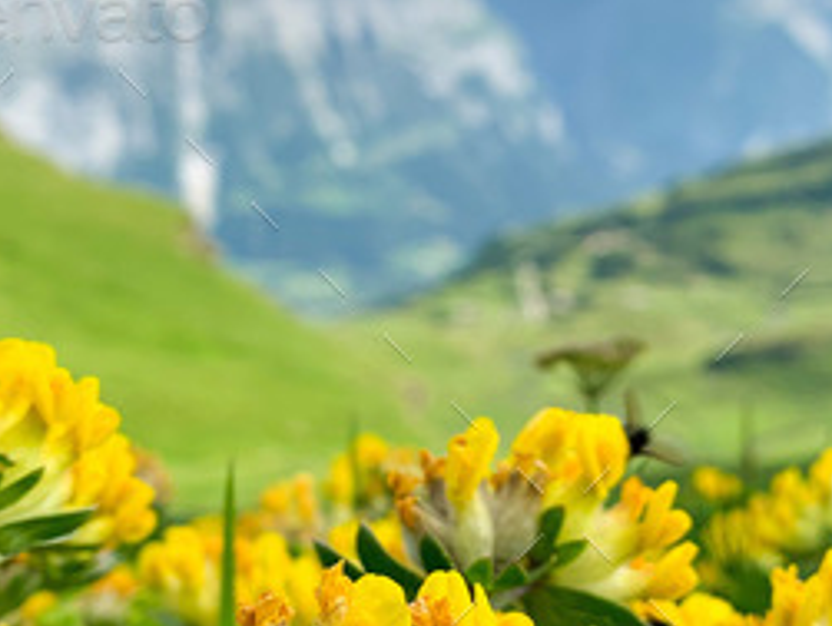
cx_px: 547
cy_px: 253
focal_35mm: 61
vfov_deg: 24.0
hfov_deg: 31.4
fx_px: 1468
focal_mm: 4.25
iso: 25
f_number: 1.8
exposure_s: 1/730
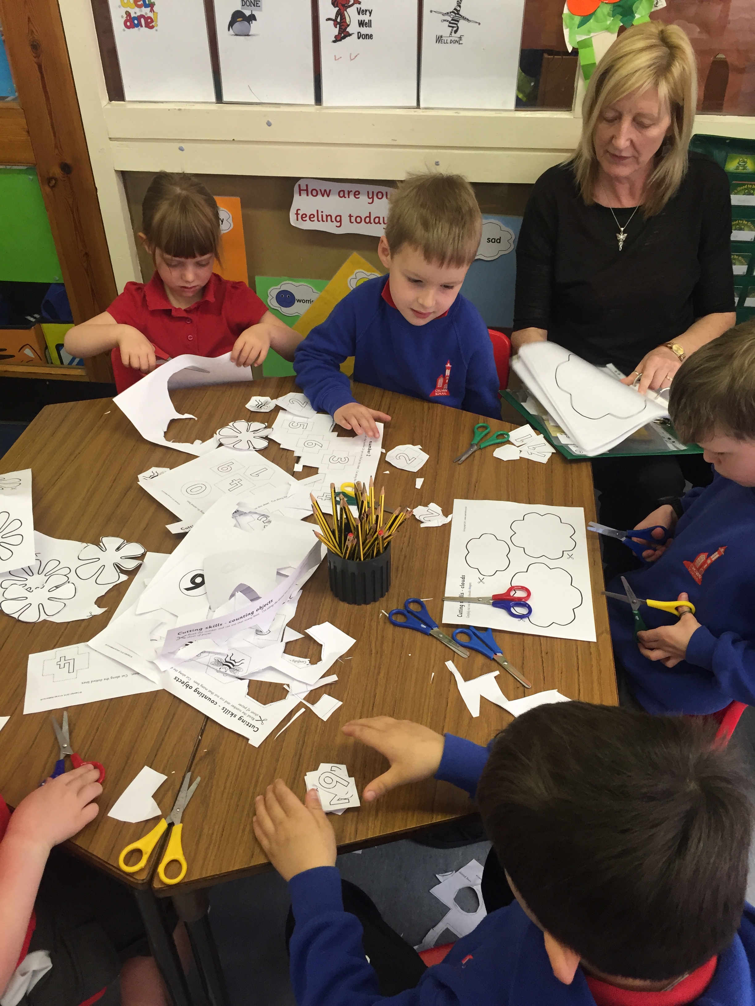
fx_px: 843
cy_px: 503
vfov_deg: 61.7
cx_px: 378
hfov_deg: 48.2
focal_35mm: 29
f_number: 2.2
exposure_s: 1/33
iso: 64
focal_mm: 4.15
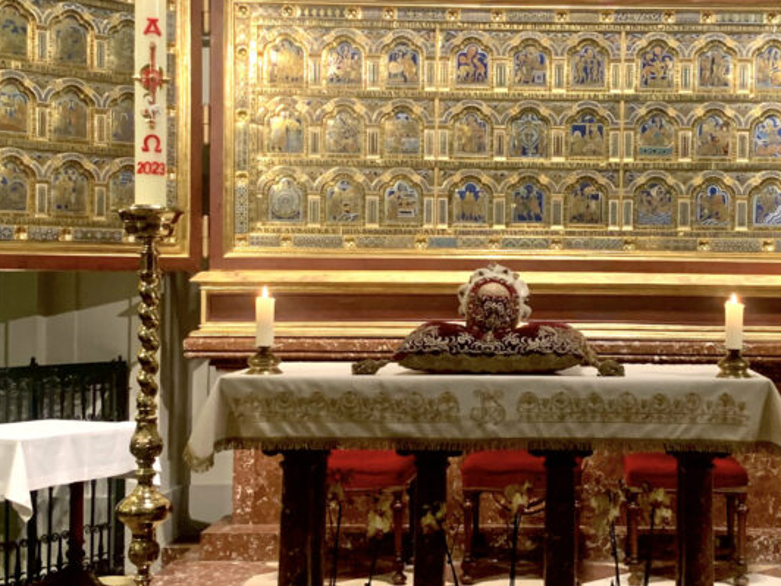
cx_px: 514
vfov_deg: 32.6
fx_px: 993
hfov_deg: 42.4
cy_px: 198
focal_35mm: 44
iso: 320
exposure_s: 1/50
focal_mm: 4.25
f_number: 1.8
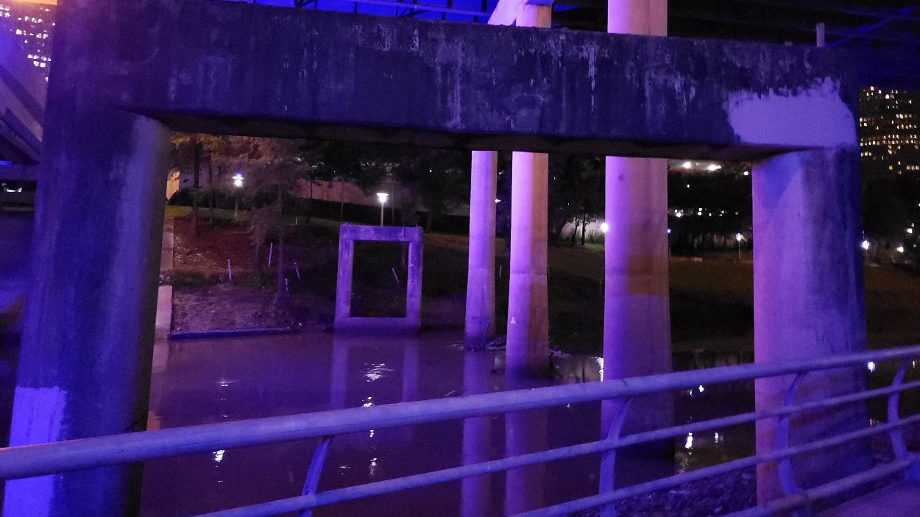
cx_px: 461
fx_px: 707
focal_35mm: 29
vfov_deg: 39.8
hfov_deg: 66.1
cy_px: 180
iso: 1250
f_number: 2.4
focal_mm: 4.3
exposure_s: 1/4
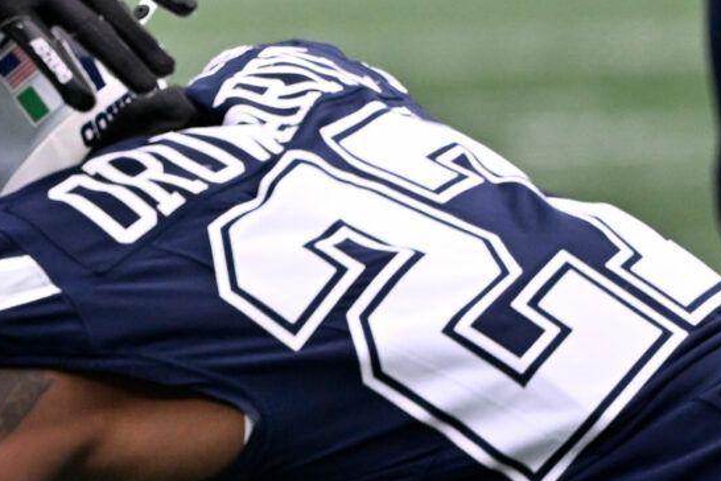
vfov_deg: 0.7
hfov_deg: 1.1
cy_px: -184
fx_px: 37589
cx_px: -689
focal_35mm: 1877
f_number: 4
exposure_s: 1/2500
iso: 1600
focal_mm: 400
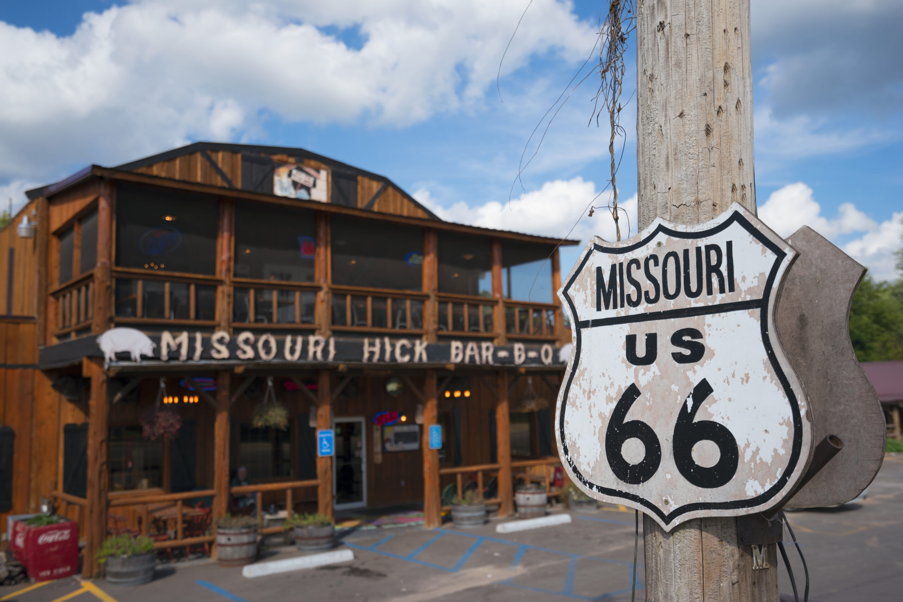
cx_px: 452
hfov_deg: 60.3
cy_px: 301
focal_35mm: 31
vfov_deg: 42.3
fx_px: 778
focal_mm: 31
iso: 100
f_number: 4
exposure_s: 1/1000
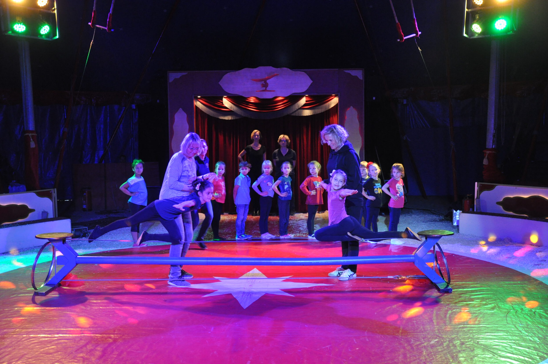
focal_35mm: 39
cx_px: 273
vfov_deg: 34.5
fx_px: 585
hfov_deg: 50.2
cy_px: 187
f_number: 4
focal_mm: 25
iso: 1600
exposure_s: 1/60
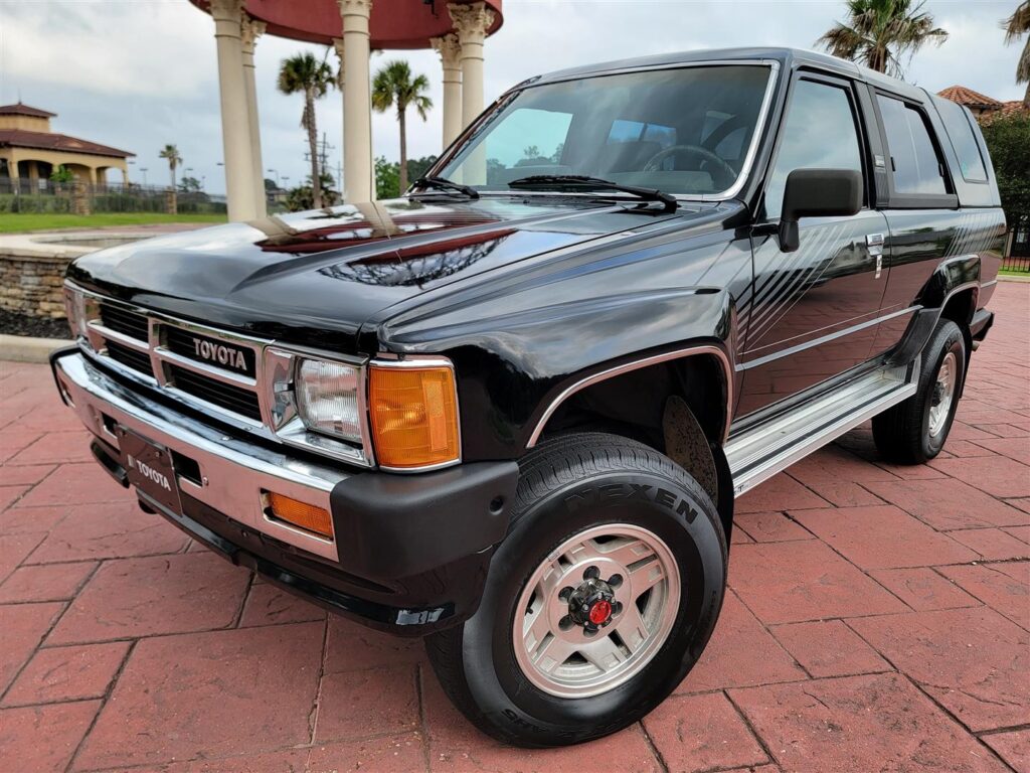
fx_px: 714
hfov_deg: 71.6
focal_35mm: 24
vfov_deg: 56.8
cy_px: 386
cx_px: 515
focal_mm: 6.7
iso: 16
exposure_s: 1/307
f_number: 1.8
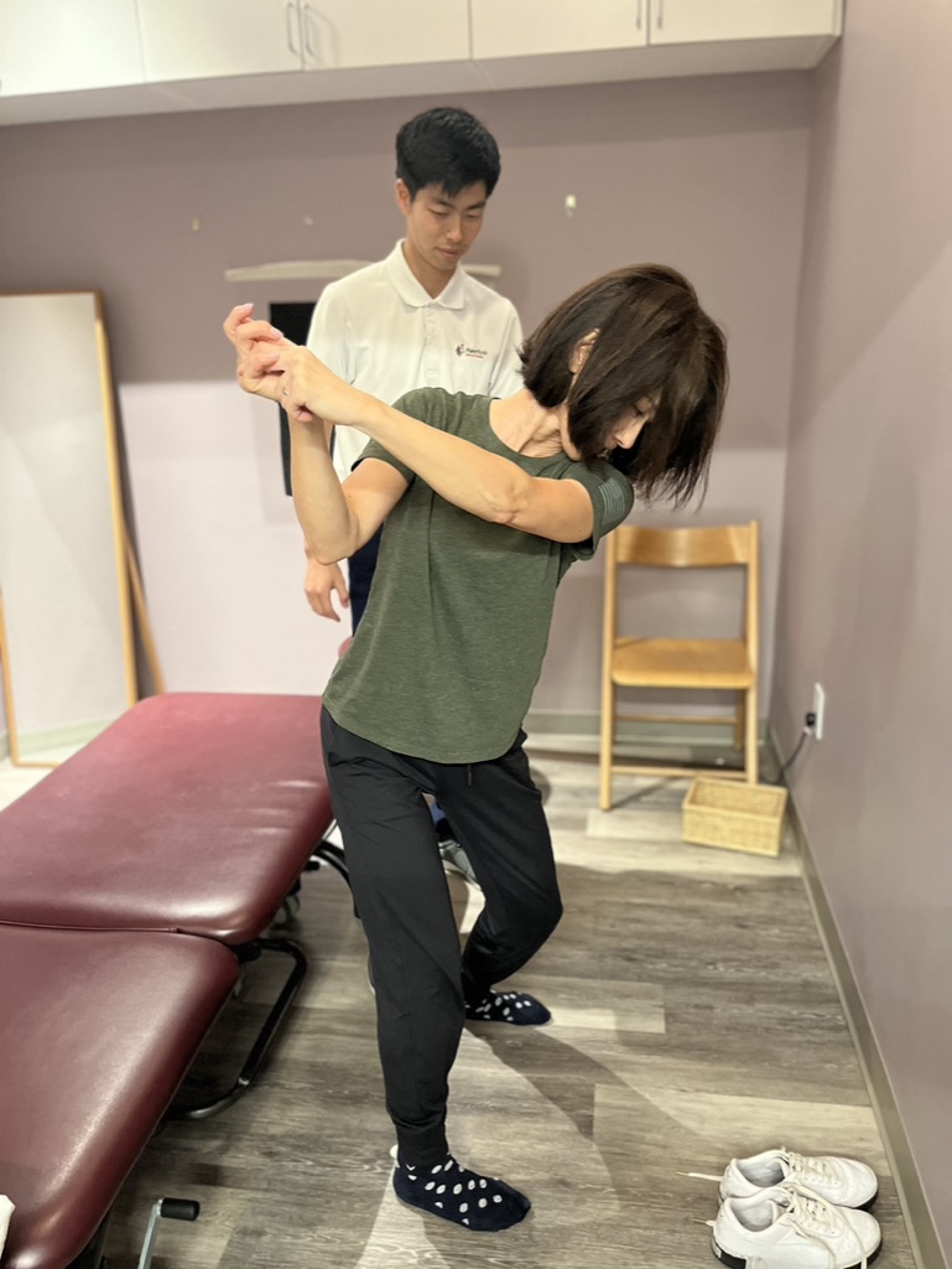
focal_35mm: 26
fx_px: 953
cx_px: 476
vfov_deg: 67.3
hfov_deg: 53.1
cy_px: 634
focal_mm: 5.1
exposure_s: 1/40
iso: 400
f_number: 1.6
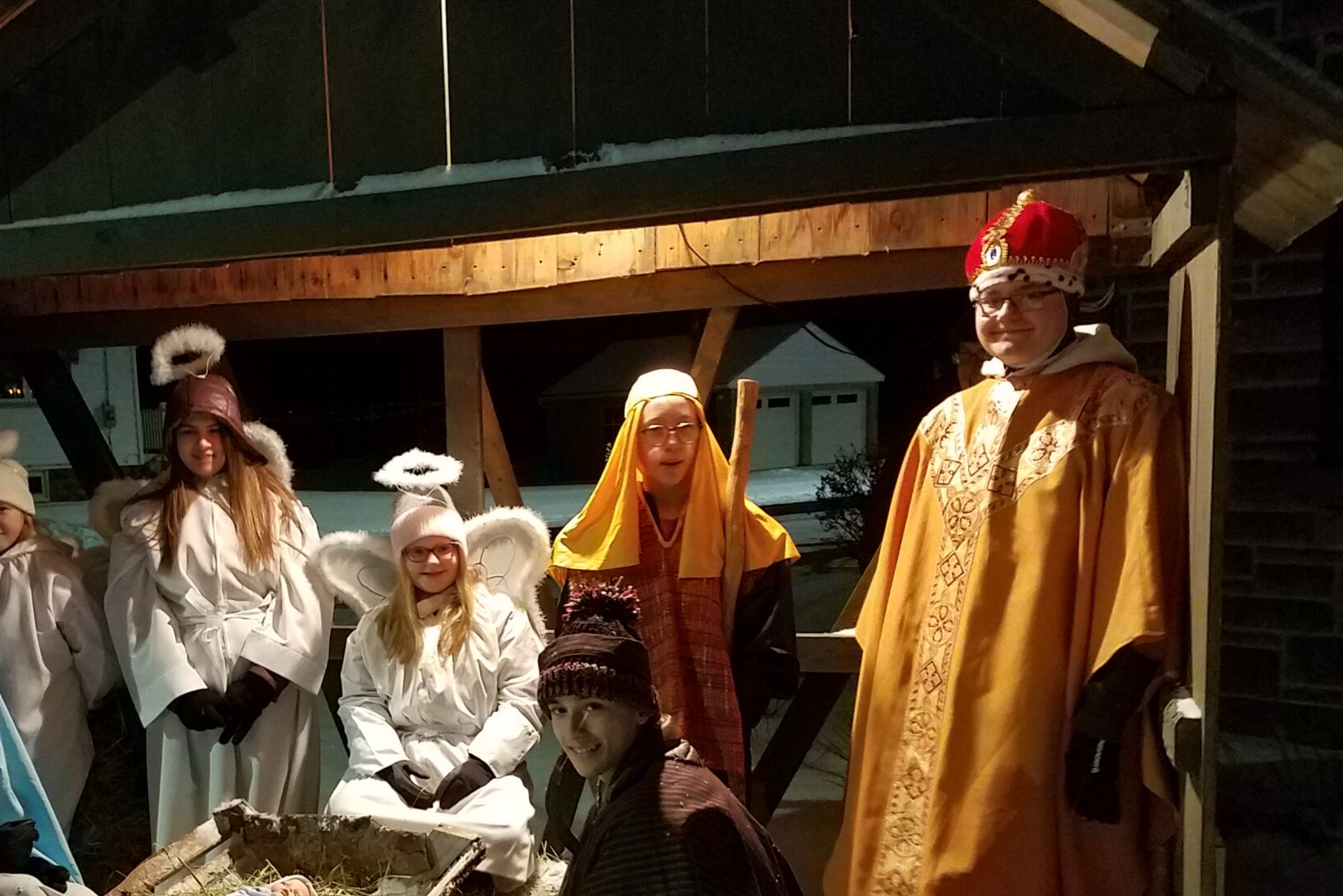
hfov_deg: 45.4
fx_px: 1567
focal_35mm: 42
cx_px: 407
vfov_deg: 31.7
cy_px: 591
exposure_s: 1/10
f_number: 1.7
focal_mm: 4.2
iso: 320
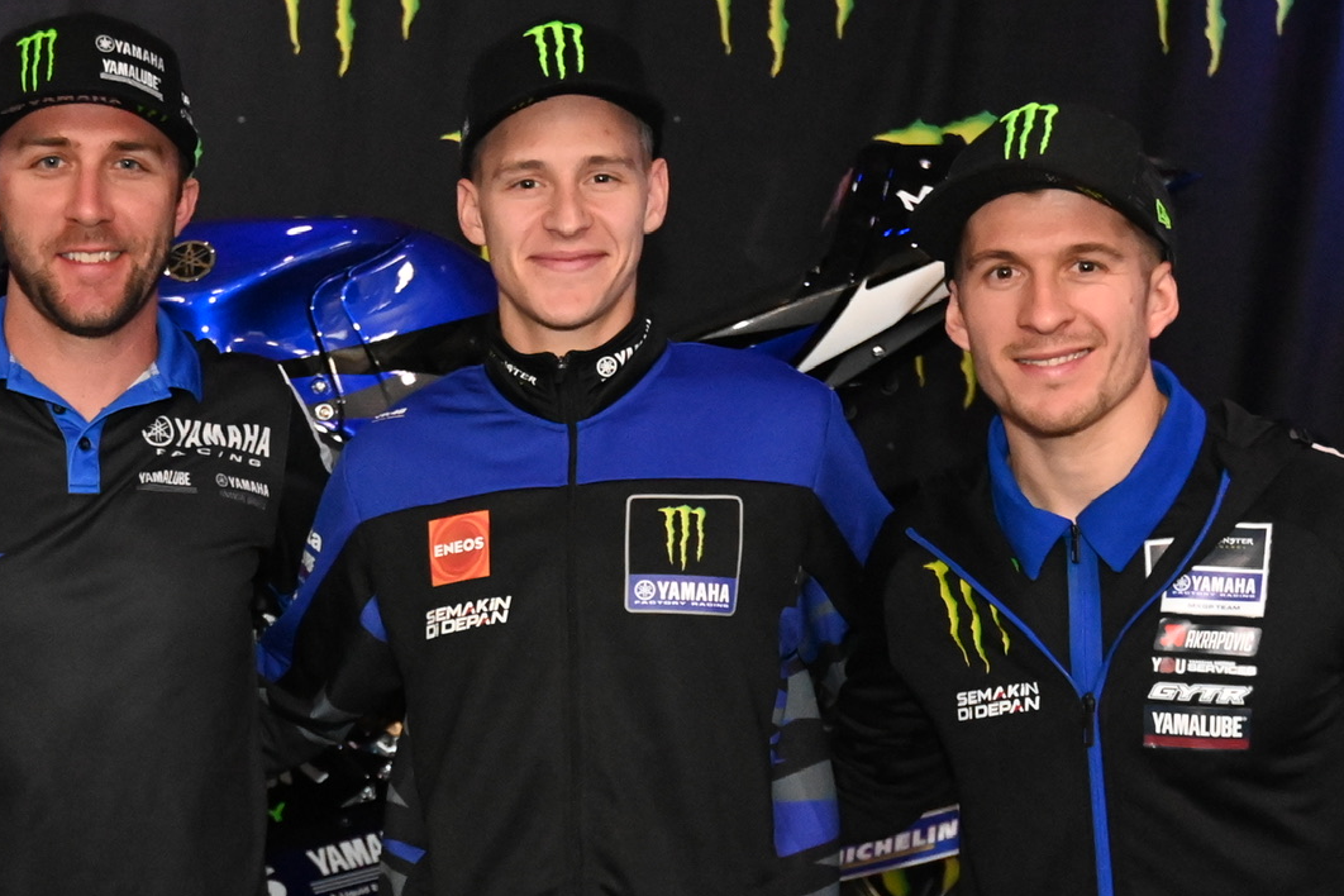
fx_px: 2837
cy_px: 607
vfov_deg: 17.9
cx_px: 374
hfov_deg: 26.4
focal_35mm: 76
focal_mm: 35
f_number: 4
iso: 16000
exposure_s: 1/250
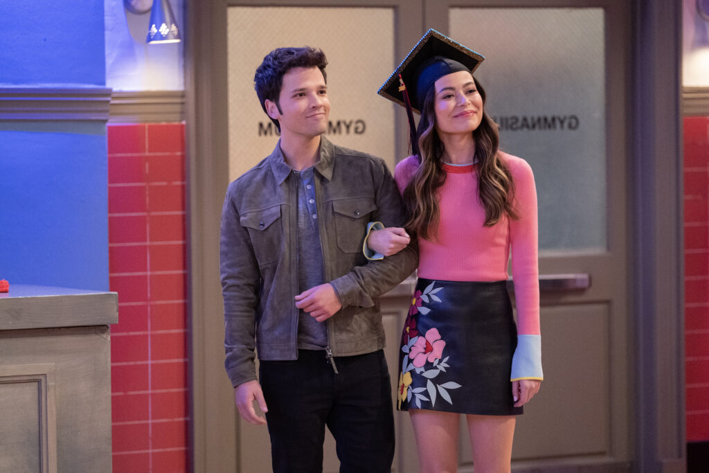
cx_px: 354
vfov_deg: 8.7
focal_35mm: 158
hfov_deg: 13.0
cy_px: 236
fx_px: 3112
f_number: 2.8
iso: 10000
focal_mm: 158
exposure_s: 1/200
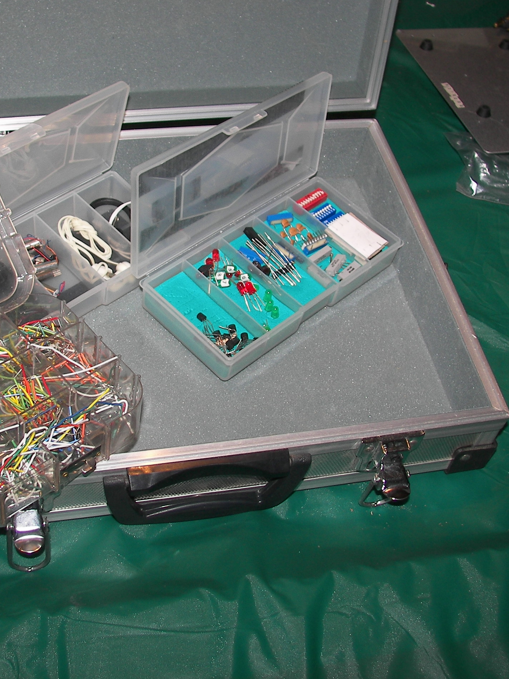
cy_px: 334
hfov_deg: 29.4
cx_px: 155
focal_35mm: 49
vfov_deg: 38.9
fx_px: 961
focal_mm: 6
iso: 50
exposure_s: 1/30
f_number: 2.8
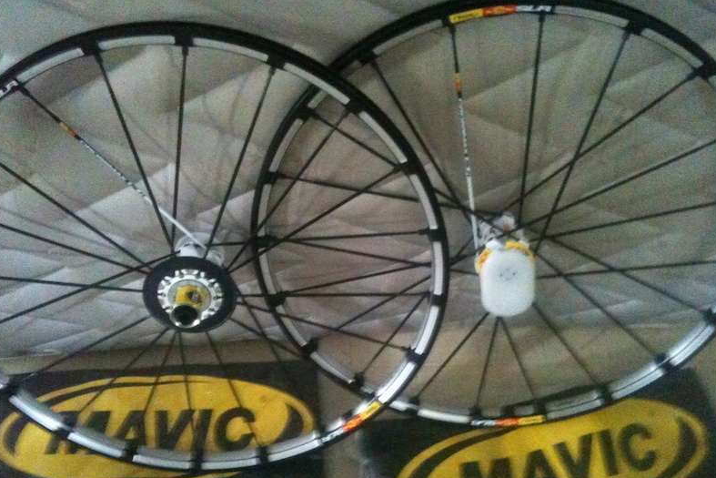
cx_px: 358
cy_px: 265
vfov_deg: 35.9
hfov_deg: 51.9
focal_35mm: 37
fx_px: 736
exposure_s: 1/10
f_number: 2.8
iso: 1000
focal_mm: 3.85
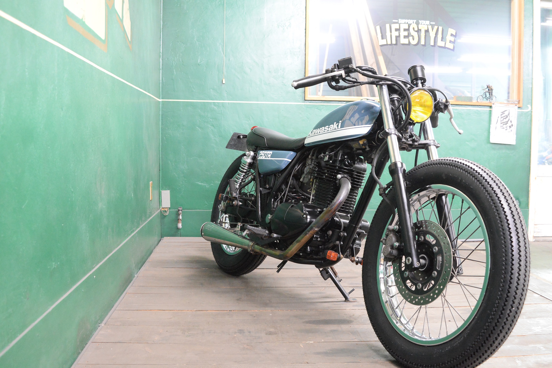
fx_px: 537
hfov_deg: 54.4
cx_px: 276
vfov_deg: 37.9
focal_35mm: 35
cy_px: 184
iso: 6400
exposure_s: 1/25
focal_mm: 35
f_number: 6.3
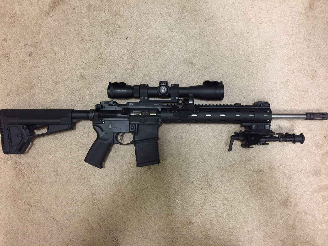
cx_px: 164
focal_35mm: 29
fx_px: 275
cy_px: 123
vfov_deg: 48.2
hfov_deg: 61.7
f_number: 2.2
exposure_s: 1/20
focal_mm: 4.15
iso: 250
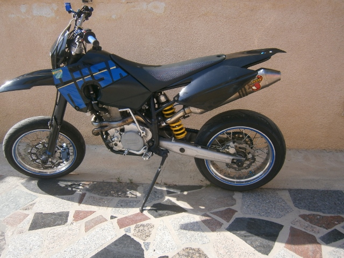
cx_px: 172
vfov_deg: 53.1
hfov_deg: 67.3
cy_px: 129
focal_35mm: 26
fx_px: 258
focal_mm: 4.7
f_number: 2.8
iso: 80
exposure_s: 1/400
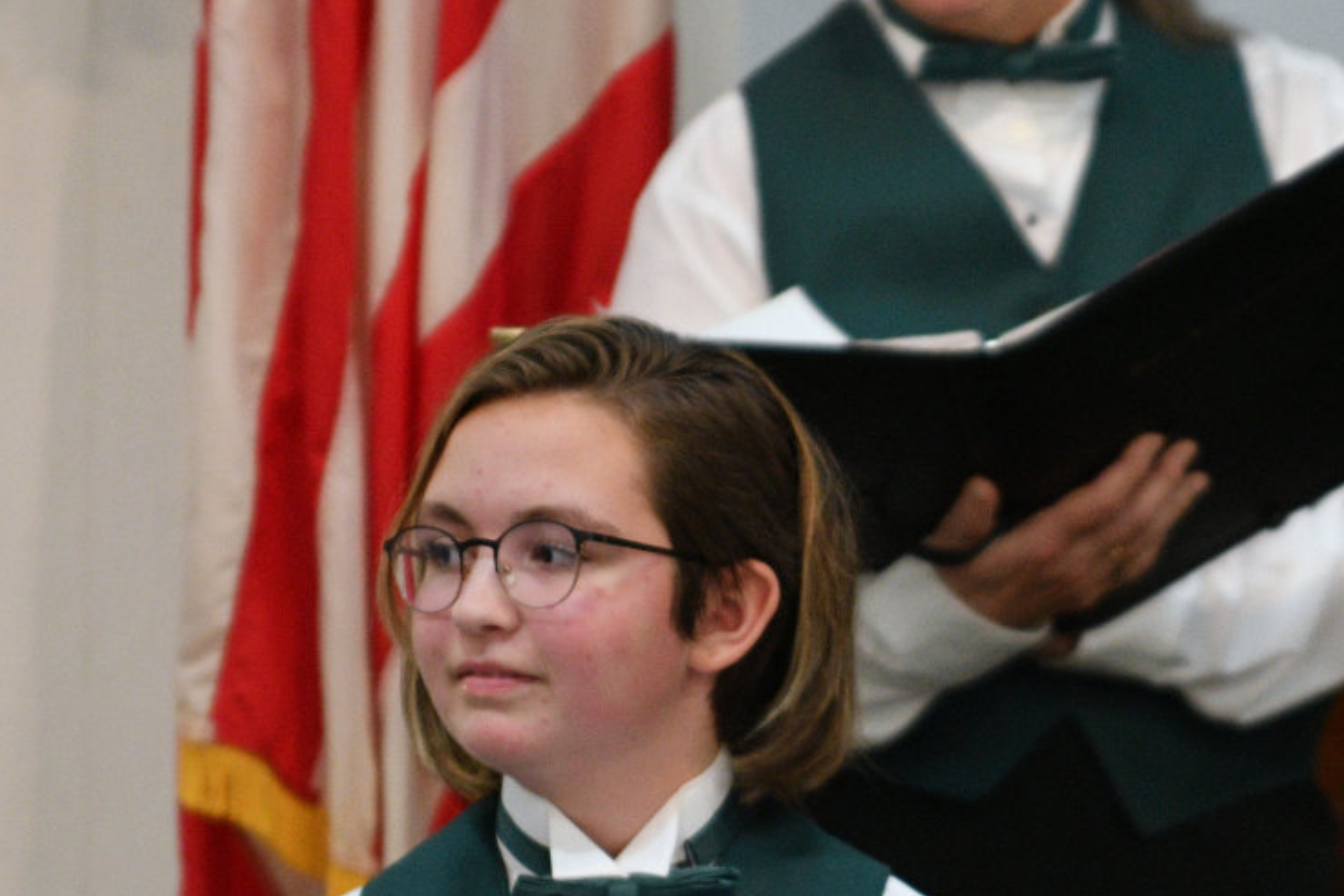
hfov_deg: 3.4
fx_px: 22846
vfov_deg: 2.2
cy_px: 633
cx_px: 1238
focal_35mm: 612
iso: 2000
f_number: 2.8
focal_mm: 200
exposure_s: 1/50
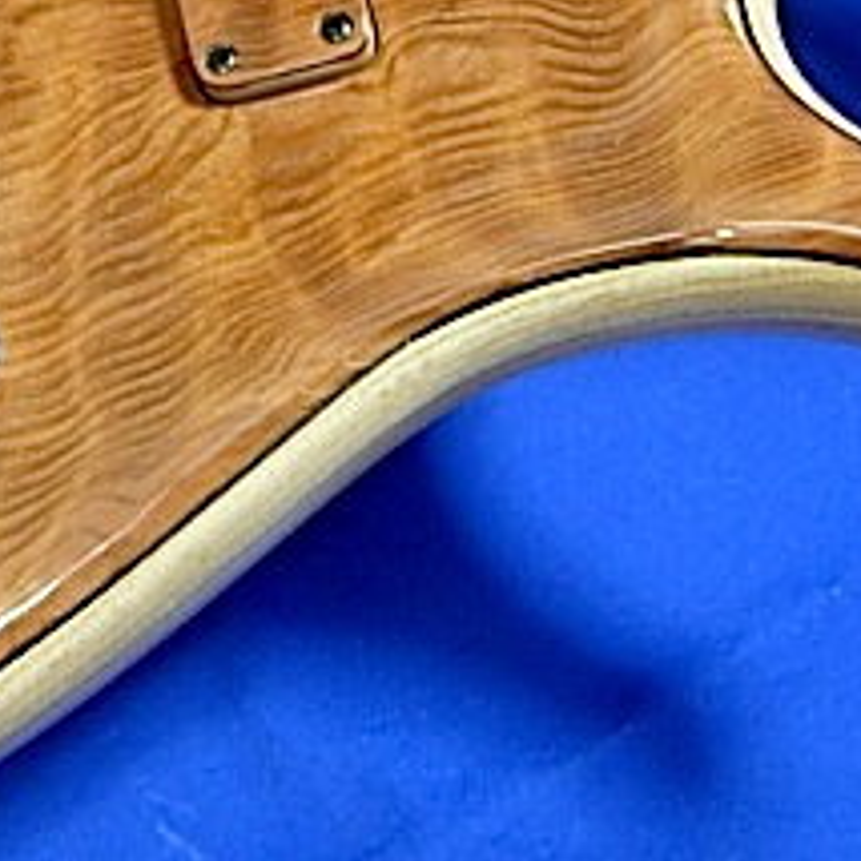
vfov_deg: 17.8
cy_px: -36
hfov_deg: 18.3
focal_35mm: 95
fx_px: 2673
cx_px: 362
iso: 50
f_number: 2.7
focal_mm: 7.5
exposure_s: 1/4.1
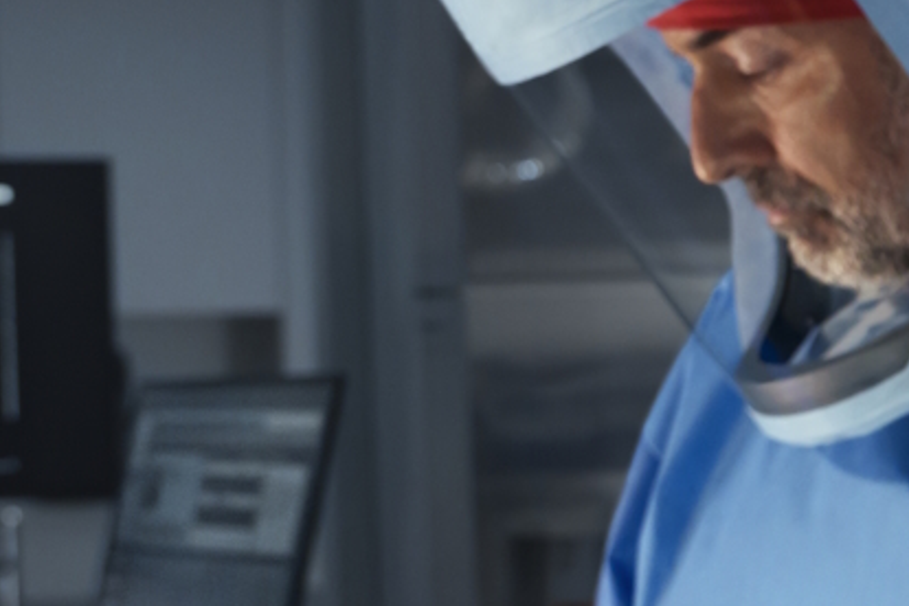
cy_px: 414
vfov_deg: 9.8
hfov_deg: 13.5
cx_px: 1524
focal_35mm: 140
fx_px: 3535
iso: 1250
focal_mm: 29
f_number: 4
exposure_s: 1/160
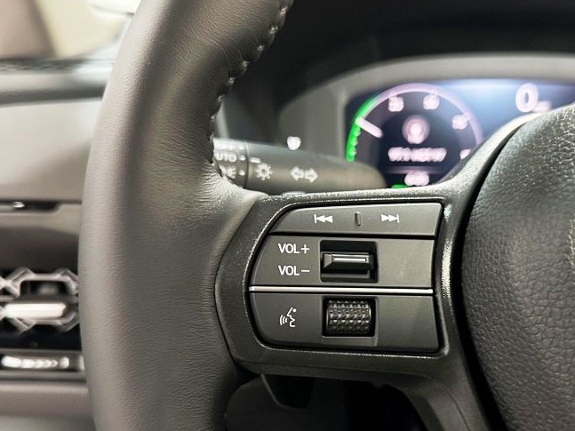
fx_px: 631
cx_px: 358
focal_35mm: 38
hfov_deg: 48.5
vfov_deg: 37.5
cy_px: 265
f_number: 1.78
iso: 1000
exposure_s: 1/30
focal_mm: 6.86
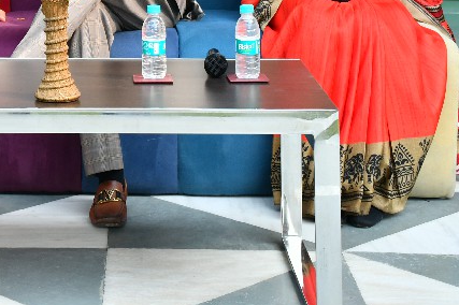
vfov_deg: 13.8
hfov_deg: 21.0
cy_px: -53
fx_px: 1223
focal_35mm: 96
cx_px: 82
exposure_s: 1/125
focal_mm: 27
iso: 200
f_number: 9
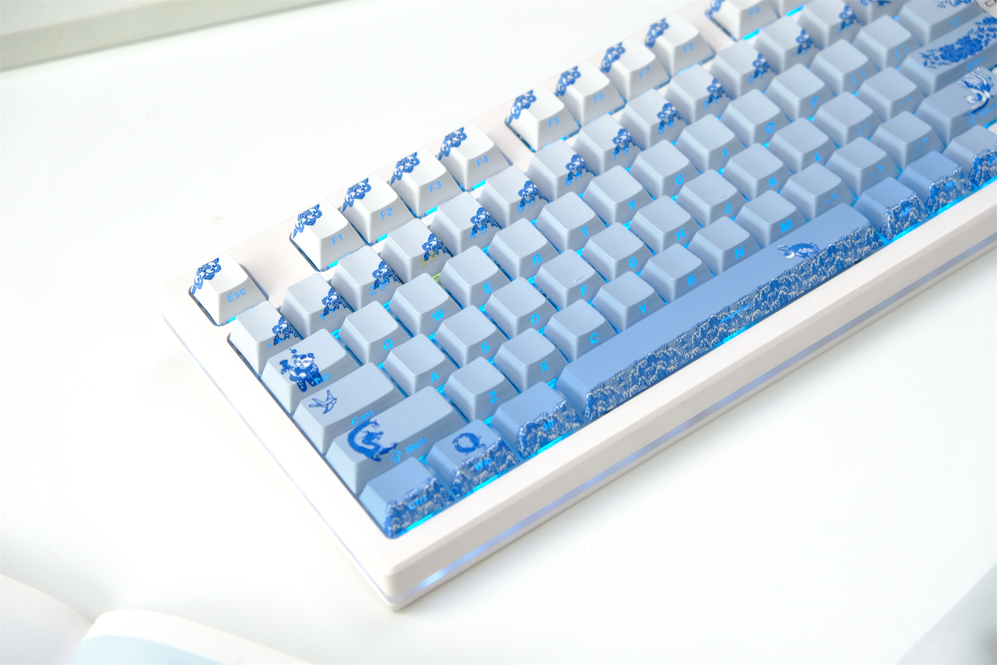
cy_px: 332
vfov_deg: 16.5
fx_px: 2298
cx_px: 498
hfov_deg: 24.5
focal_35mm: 83
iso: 100
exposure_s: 1/30
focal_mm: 55
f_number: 4.5
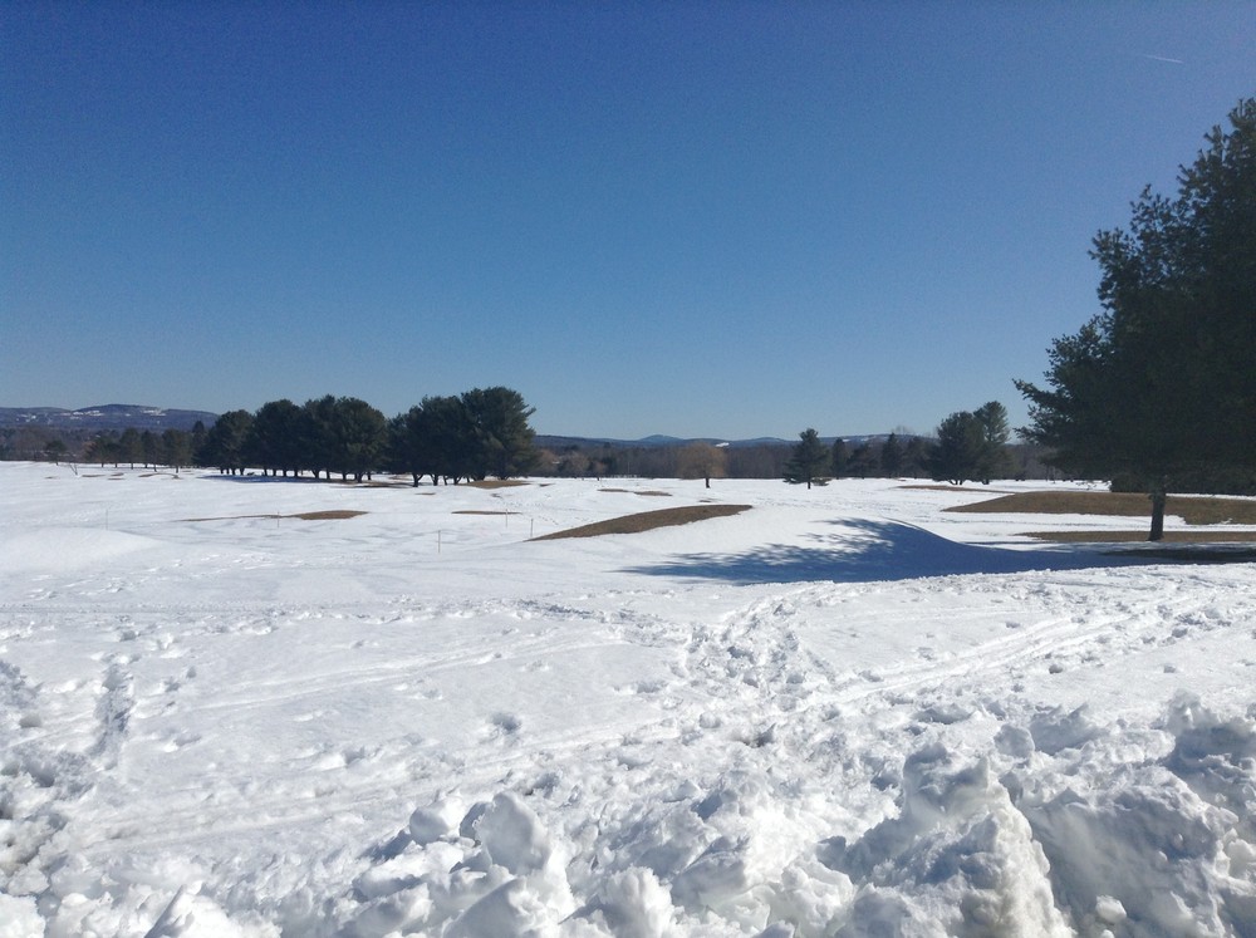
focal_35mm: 33
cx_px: 628
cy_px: 469
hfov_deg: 55.4
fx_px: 1196
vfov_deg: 42.8
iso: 32
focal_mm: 3.3
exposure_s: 1/3623
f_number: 2.4
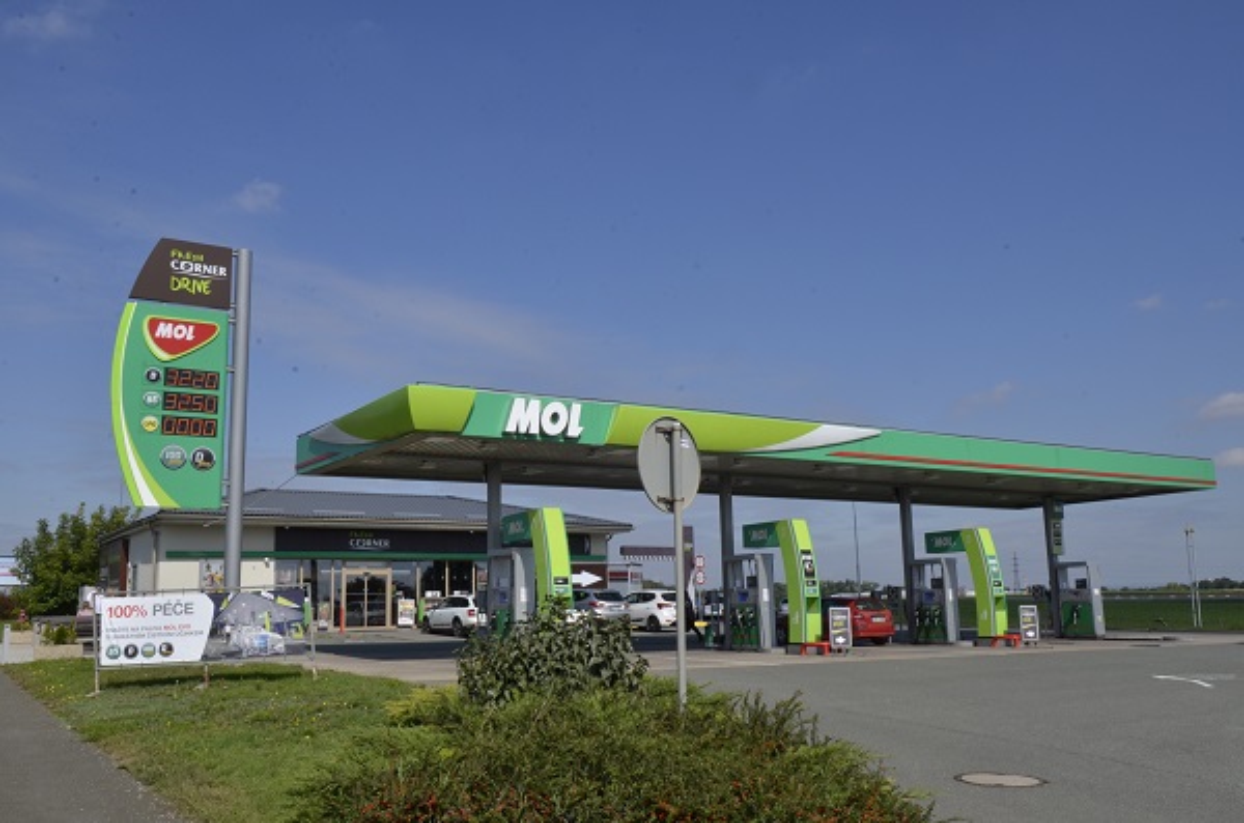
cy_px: 412
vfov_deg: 43.4
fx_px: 1034
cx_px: 622
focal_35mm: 30
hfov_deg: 62.0
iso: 100
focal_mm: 20
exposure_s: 1/100
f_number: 22
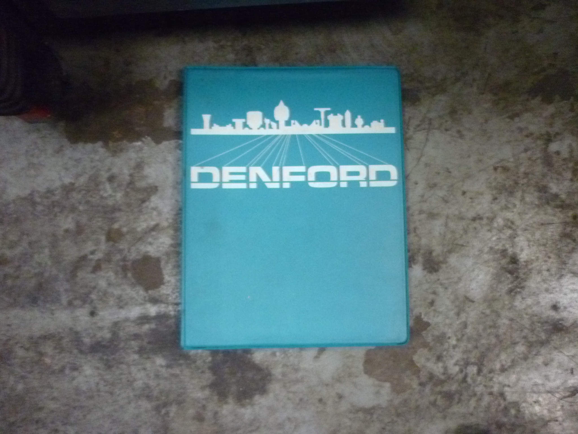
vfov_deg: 42.9
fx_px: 551
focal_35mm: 33
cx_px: 289
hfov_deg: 55.4
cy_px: 217
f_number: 2.8
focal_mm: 5.5
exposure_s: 1/15
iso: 800
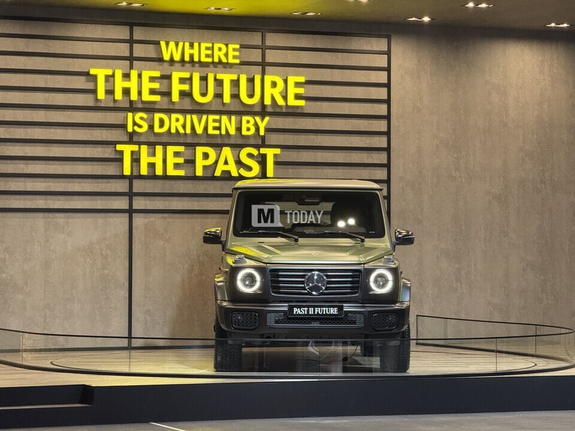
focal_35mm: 120
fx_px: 1993
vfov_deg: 12.3
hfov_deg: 16.4
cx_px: 288
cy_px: 216
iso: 500
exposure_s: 1/128
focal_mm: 15.66
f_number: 2.8
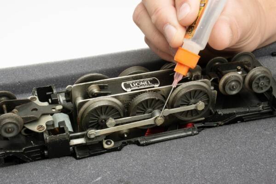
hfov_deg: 27.0
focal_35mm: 75
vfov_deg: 18.2
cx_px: 138
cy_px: 92
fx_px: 575
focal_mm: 50
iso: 100
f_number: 22
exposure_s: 1/60
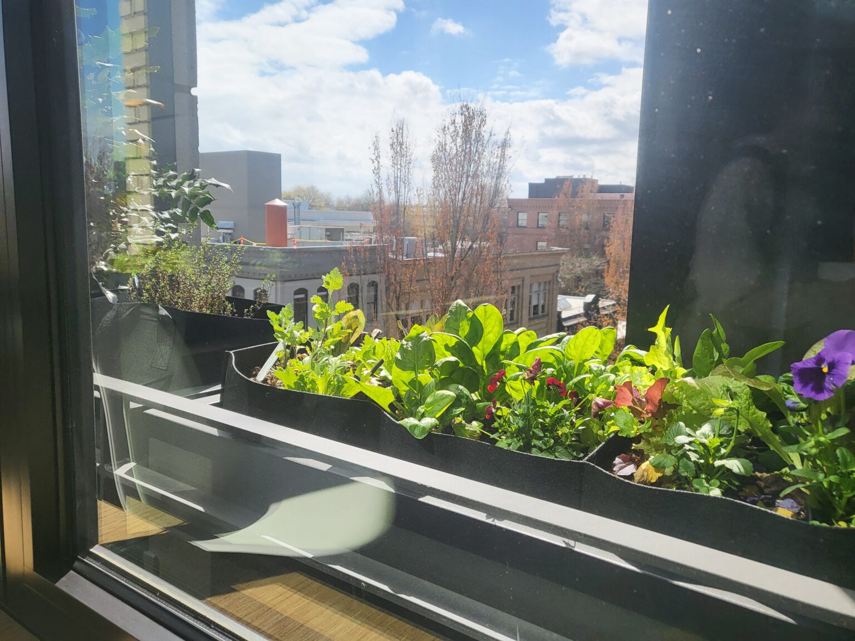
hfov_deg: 67.3
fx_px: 642
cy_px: 320
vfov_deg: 53.1
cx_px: 428
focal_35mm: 26
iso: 50
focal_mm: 4.25
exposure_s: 1/1650
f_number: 1.8
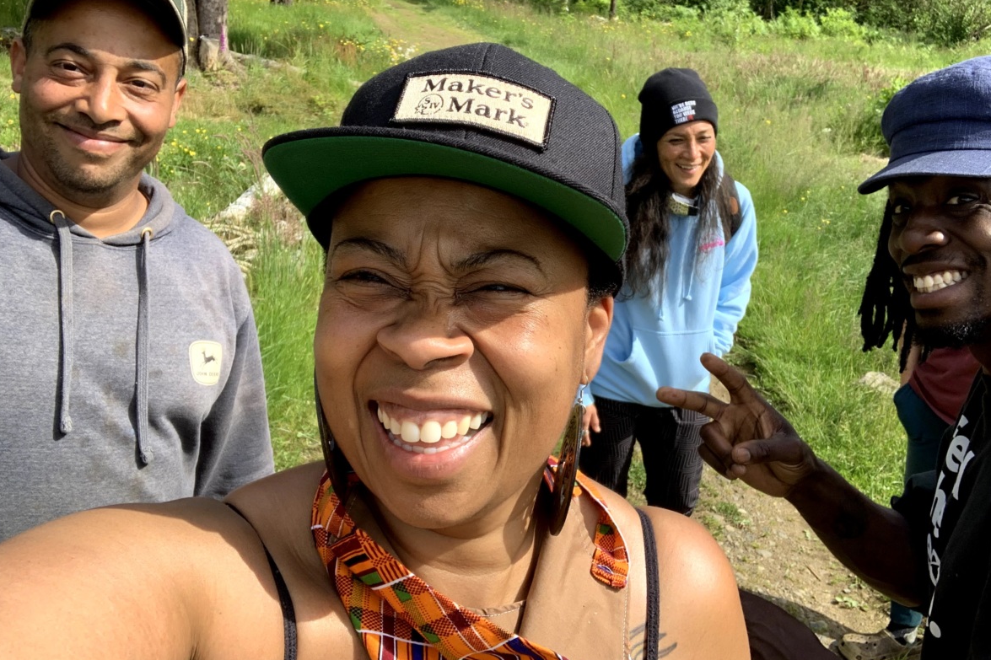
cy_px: 292
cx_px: 500
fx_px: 936
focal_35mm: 34
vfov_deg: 38.8
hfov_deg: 55.8
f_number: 2.2
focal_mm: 2.87
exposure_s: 1/484
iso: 16
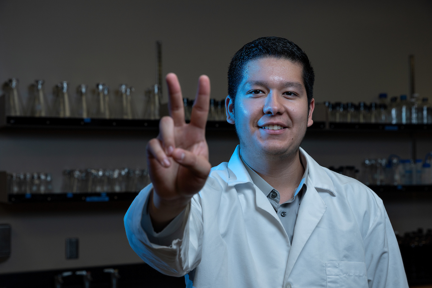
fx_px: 780
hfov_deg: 31.0
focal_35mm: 65
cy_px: 144
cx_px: 216
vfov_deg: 20.9
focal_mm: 65
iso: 200
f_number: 5.6
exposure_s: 1/200
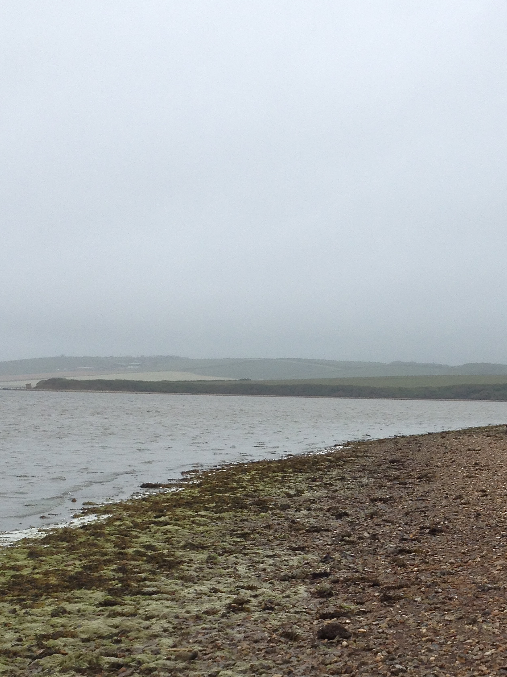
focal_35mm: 68
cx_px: 359
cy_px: 478
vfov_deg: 28.3
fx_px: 1328
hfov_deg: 21.5
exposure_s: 1/1842
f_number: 2.4
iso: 50
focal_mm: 4.28
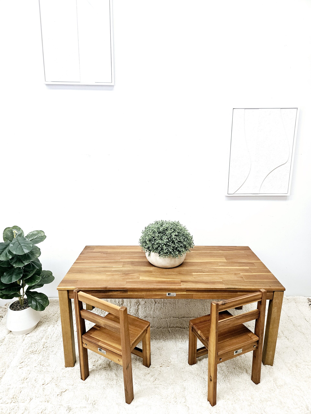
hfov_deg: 58.9
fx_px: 276
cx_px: 156
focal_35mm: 23
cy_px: 207
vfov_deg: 73.9
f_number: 1.8
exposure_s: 1/50
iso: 640
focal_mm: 5.4
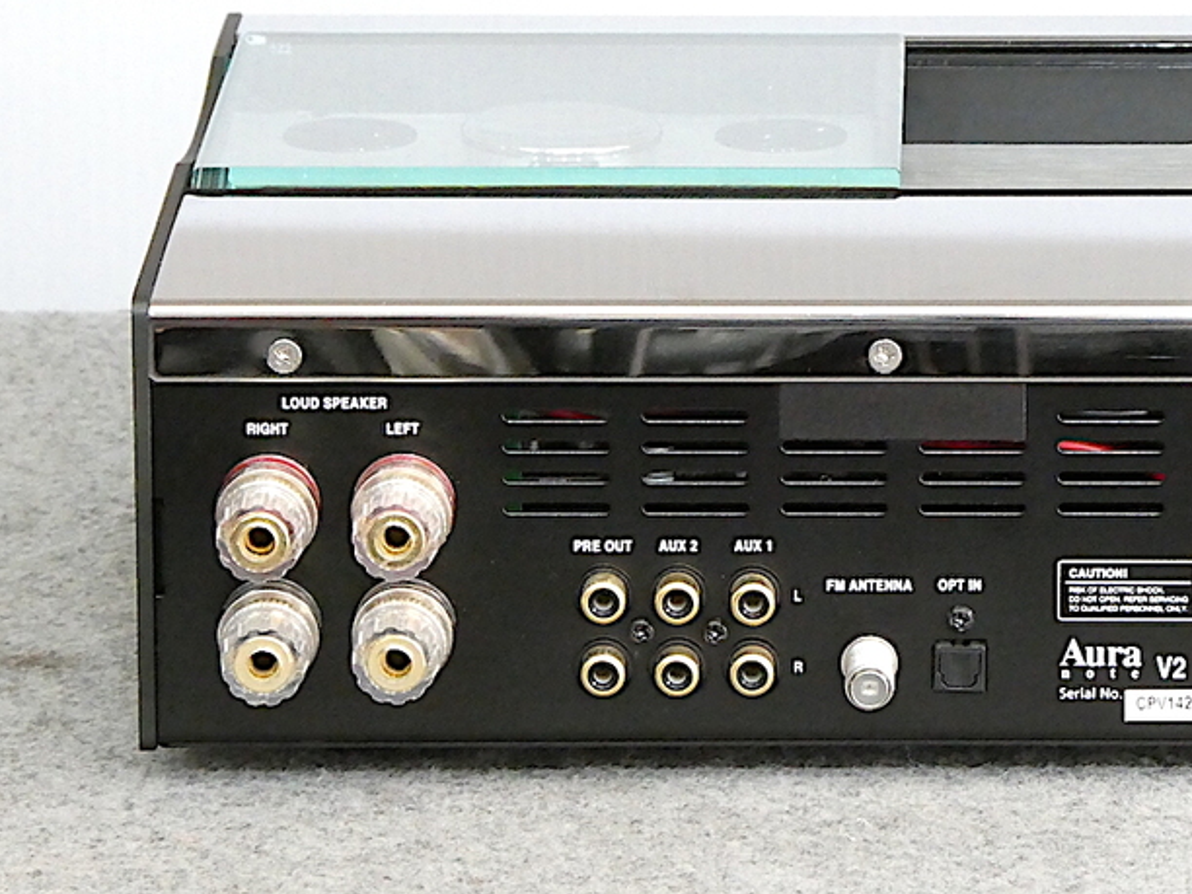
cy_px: 425
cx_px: 880
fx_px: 9297
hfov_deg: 7.3
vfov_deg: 5.5
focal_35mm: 270
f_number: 6.3
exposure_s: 1/30
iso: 1600
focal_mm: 30.9
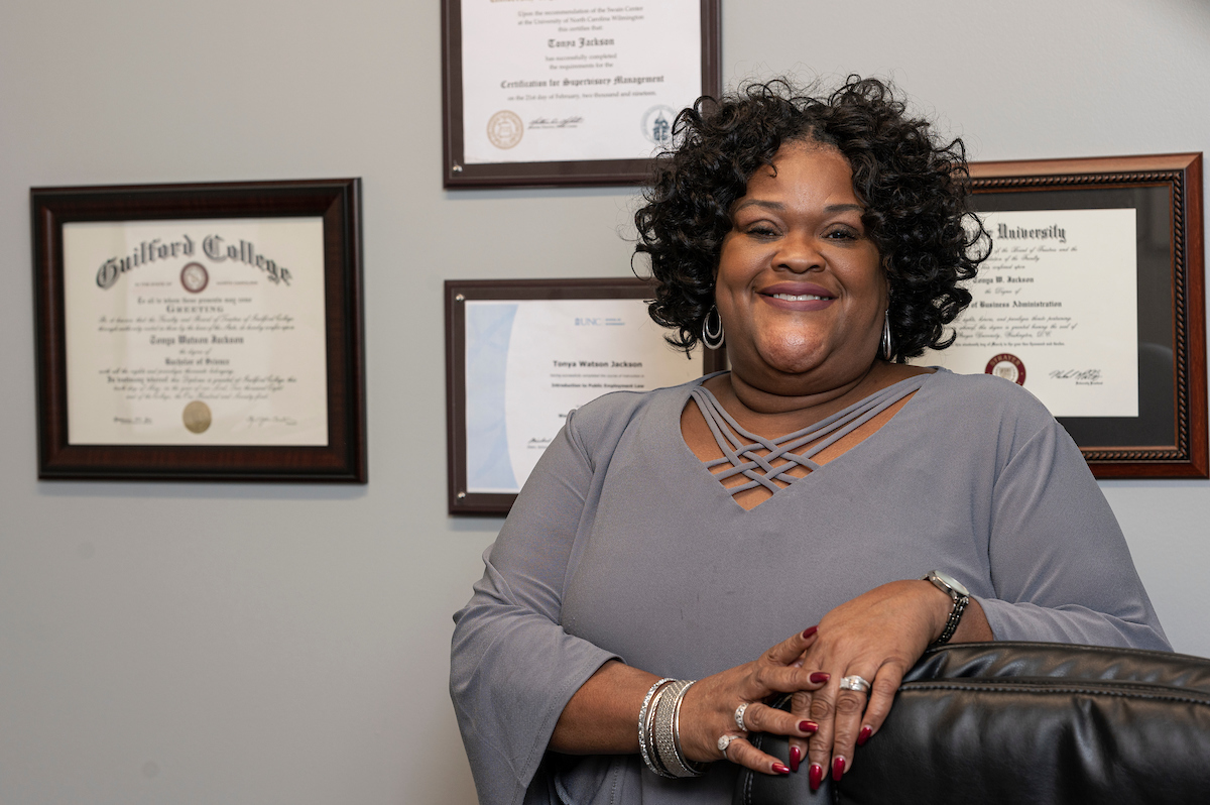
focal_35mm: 85
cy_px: 402
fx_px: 2855
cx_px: 605
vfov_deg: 16.0
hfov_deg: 23.9
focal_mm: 85
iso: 500
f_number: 5.6
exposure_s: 1/100
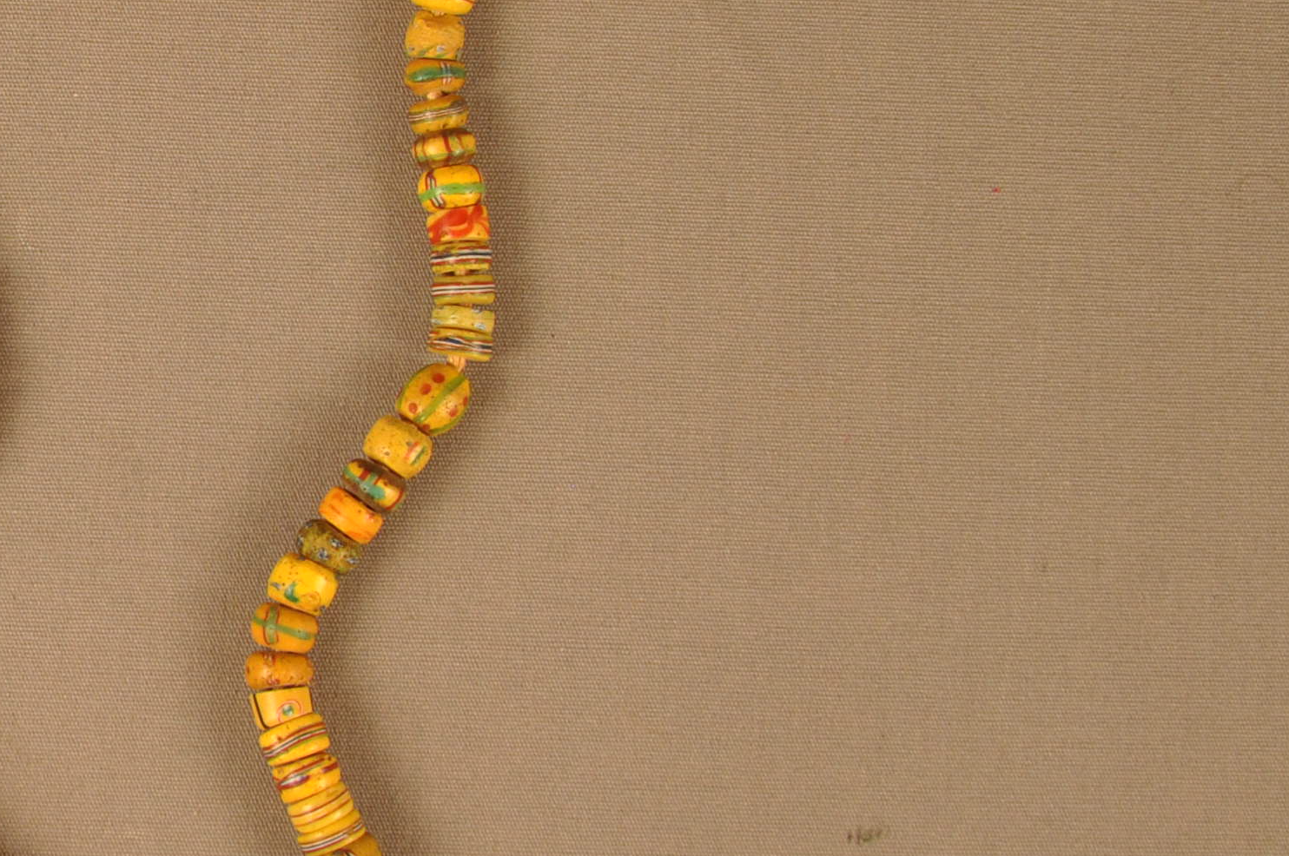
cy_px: 401
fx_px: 2790
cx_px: 48
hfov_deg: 25.0
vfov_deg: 17.5
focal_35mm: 78
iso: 400
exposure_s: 1/100
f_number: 5
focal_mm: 18
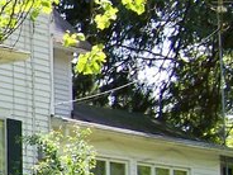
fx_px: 1205
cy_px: 179
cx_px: -236
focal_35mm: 179
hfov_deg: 10.2
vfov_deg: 8.2
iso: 80
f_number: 2.8
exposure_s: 1/400
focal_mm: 5.85
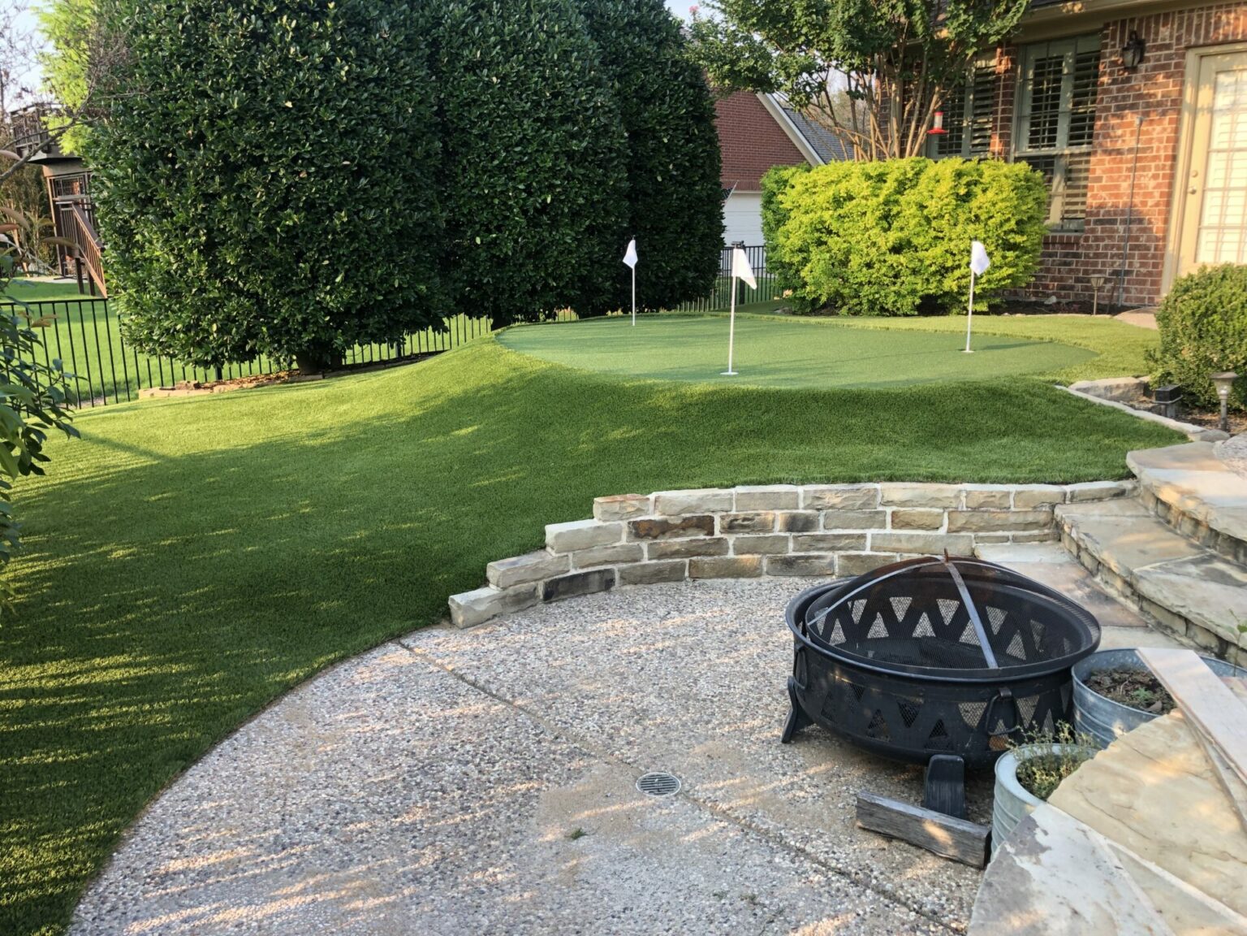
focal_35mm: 28
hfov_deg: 63.4
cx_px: 624
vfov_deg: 49.7
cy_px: 468
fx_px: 1009
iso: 20
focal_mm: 3.99
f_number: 1.8
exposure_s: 1/173
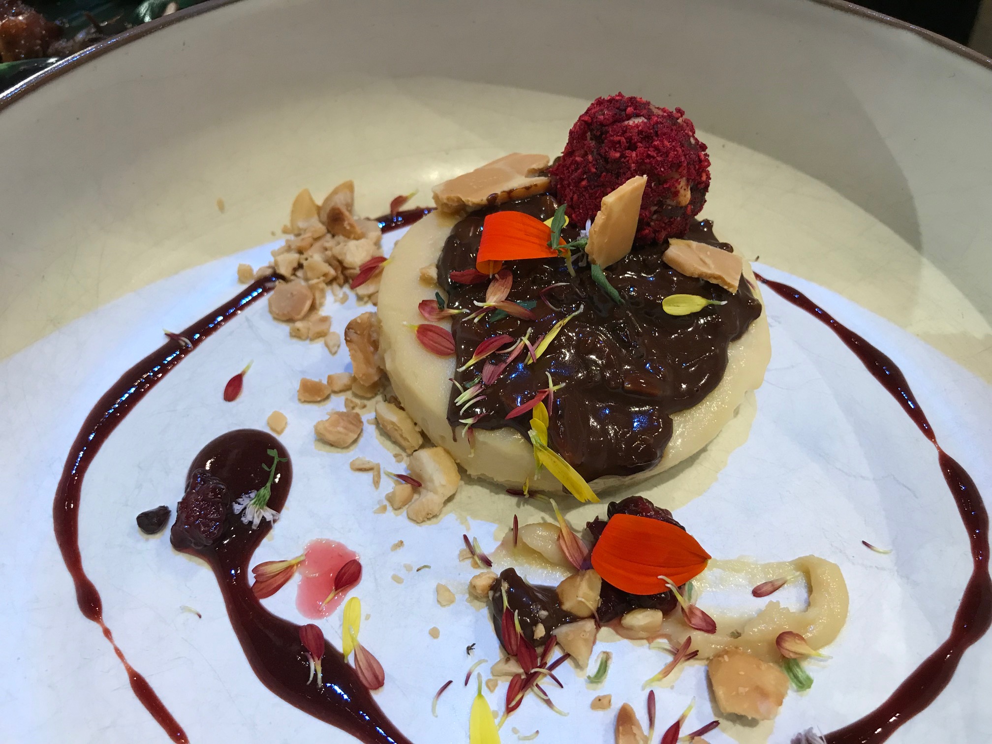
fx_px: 802
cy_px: 372
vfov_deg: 49.7
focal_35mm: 28
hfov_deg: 63.4
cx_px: 496
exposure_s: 1/30
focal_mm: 3.99
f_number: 1.8
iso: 40
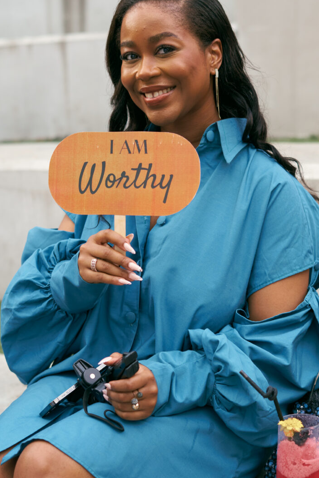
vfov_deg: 27.7
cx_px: 196
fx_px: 970
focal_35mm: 73
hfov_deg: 18.7
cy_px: 245
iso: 500
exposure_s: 1/160
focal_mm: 50
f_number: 2.8
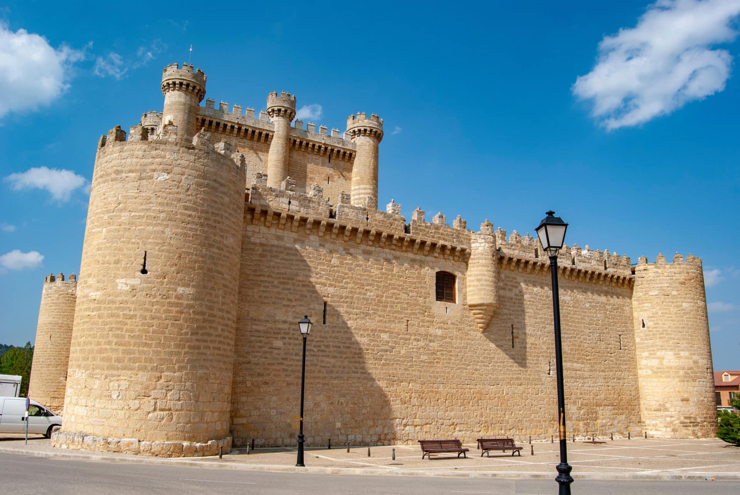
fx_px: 556
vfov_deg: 48.0
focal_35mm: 27
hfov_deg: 67.3
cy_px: 248
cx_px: 370
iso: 100
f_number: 9
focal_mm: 18
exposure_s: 1/250
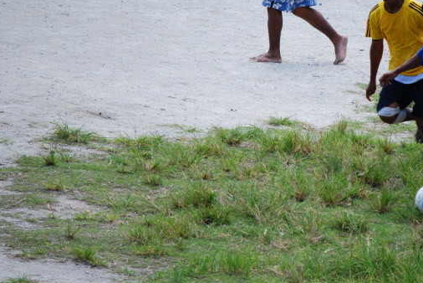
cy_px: 111
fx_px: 4688
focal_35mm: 399
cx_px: 315
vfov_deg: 3.5
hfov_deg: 5.2
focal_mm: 175
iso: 280
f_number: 5.6
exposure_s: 1/500
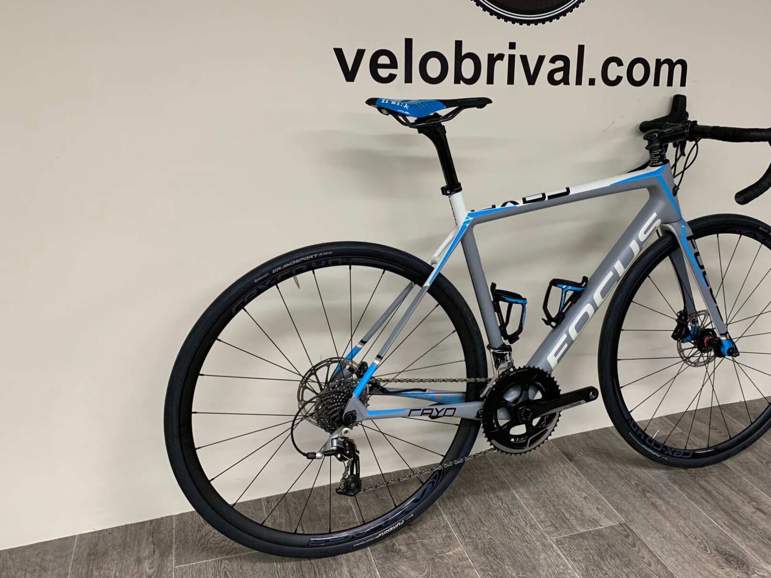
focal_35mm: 32
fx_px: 713
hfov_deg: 56.5
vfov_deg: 43.9
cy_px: 231
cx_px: 453
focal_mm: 4.25
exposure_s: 1/50
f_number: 1.8
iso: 160
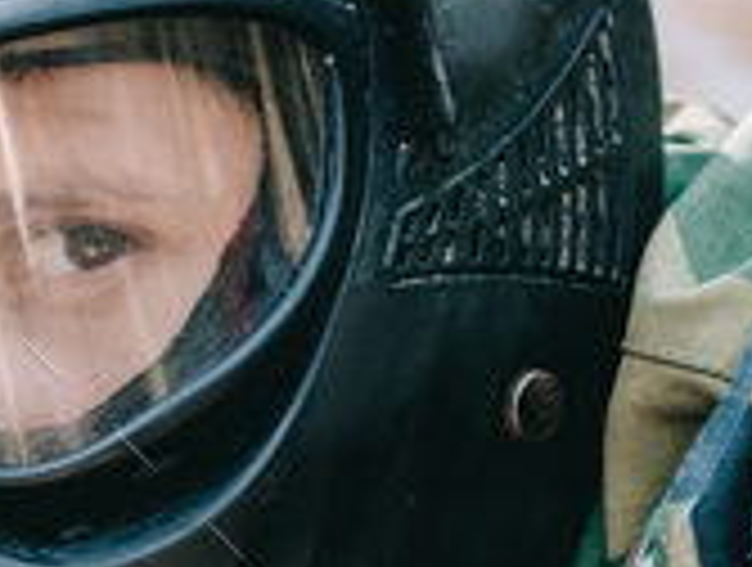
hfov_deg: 3.8
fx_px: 11277
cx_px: -203
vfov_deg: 2.9
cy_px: 774
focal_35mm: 518
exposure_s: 1/320
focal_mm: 102
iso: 400
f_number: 2.8
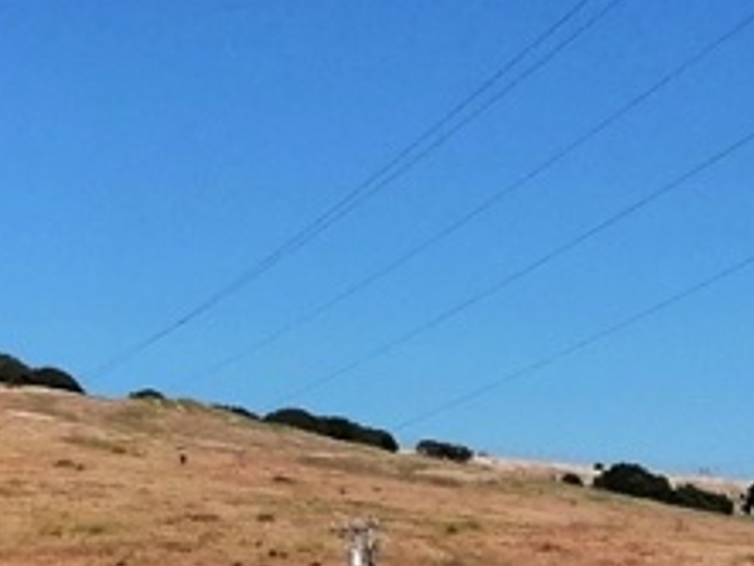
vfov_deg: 10.4
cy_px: 583
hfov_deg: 14.0
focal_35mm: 141
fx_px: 3073
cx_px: 358
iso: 50
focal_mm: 3.62
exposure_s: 1/2532
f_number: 1.8
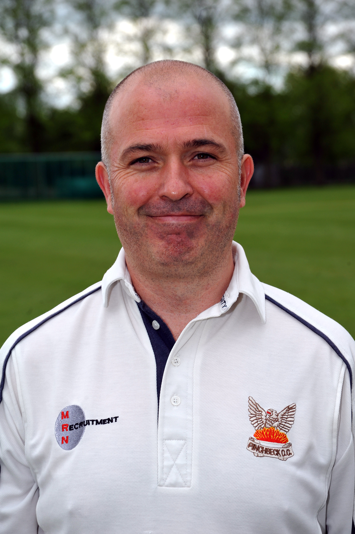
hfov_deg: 11.4
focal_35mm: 120
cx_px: 178
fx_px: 1777
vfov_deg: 17.1
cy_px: 267
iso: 400
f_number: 9
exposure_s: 1/250
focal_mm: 120
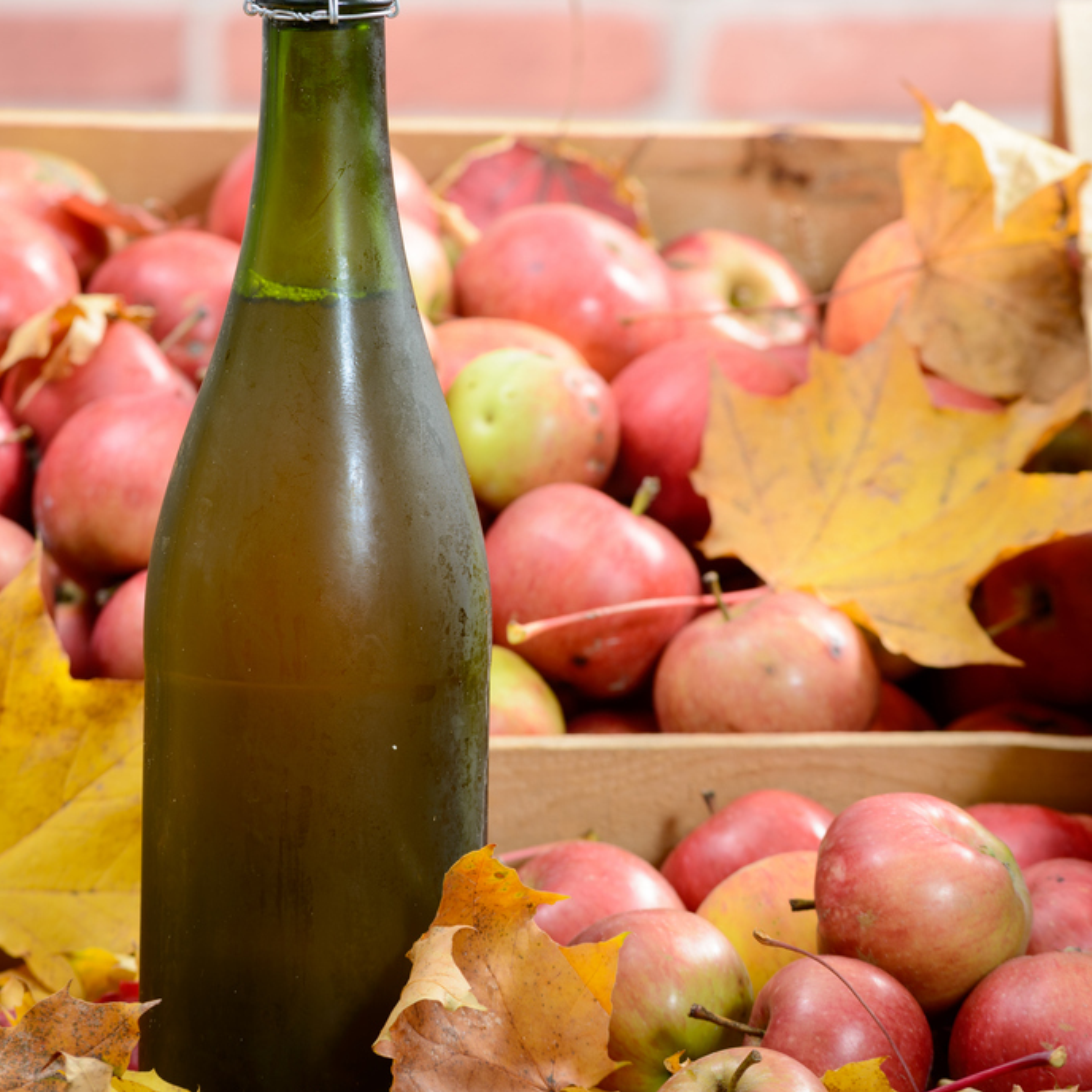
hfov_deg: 7.1
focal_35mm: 248
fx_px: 8851
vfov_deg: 7.1
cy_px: 479
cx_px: 605
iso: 100
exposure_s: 1/160
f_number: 9
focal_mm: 160
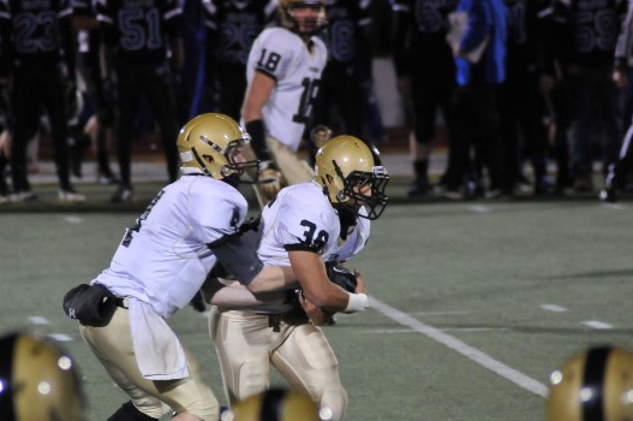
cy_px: 229
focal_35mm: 617
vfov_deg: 2.2
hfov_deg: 3.3
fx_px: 10835
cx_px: 247
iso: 2000
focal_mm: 300
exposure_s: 1/250
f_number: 5.6
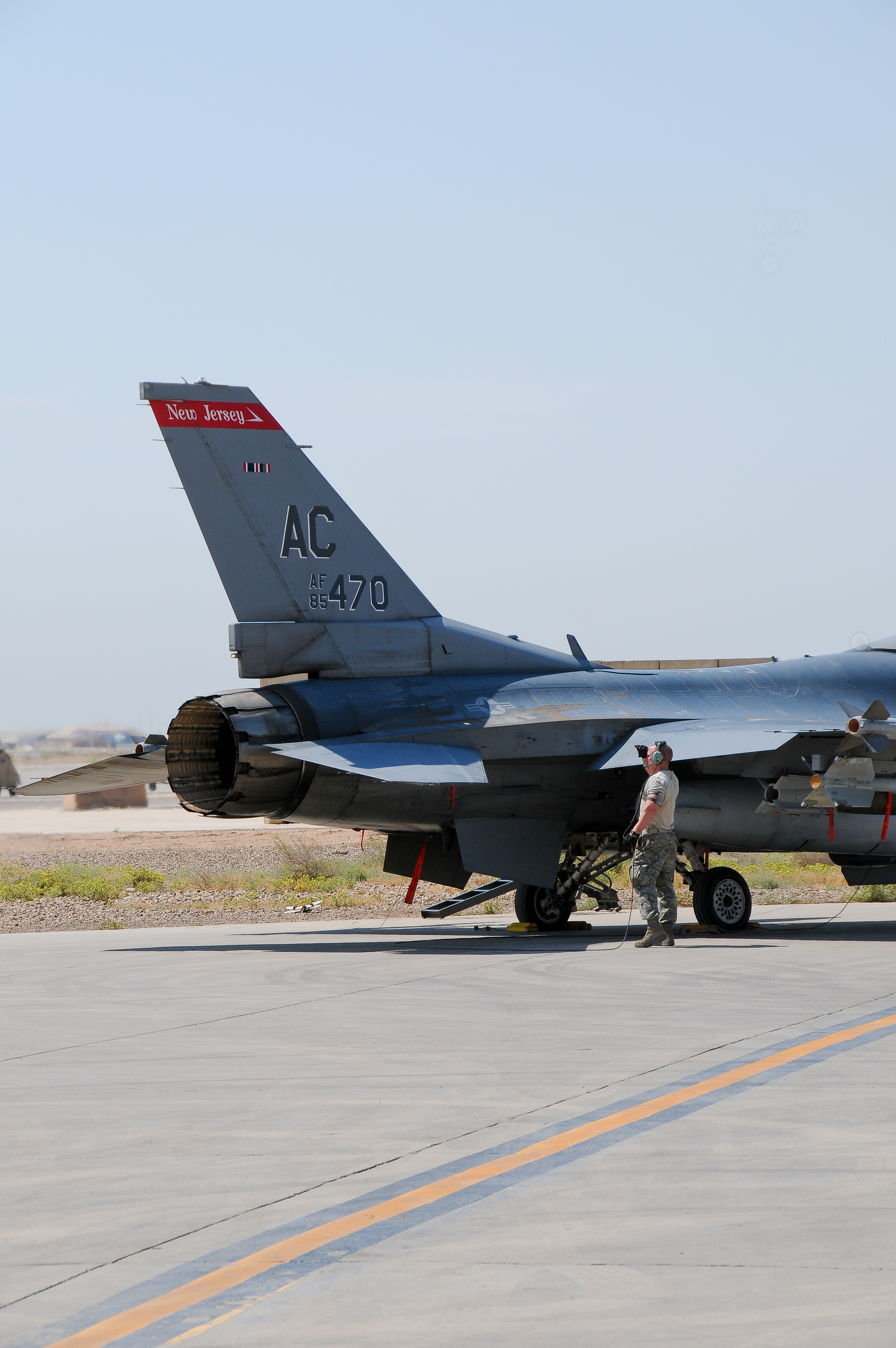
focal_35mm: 135
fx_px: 5053
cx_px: 448
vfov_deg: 15.2
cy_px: 674
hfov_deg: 10.1
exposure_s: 1/500
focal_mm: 90
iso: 200
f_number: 11
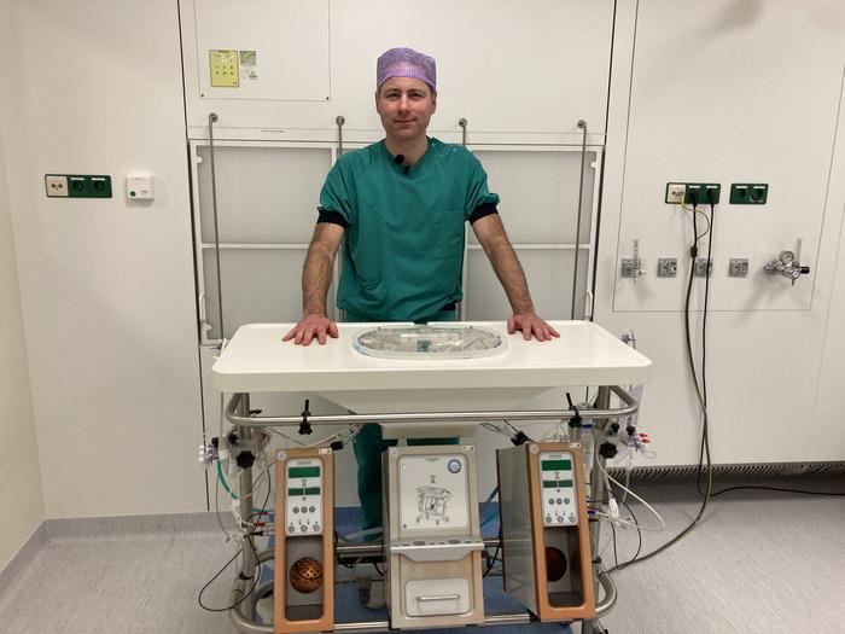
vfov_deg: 49.7
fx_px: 683
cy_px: 317
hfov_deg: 63.4
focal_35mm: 28
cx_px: 422
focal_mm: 3.99
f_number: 1.8
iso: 64
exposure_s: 1/100
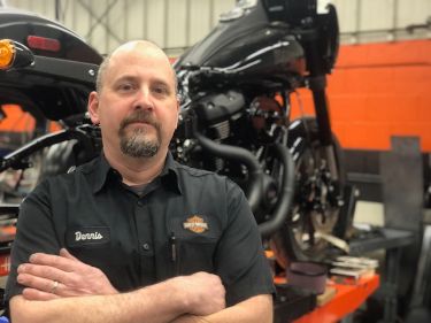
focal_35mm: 52
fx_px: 647
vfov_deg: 28.0
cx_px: 216
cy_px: 162
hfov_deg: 36.8
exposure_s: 1/40
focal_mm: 6
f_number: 2.4
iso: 100
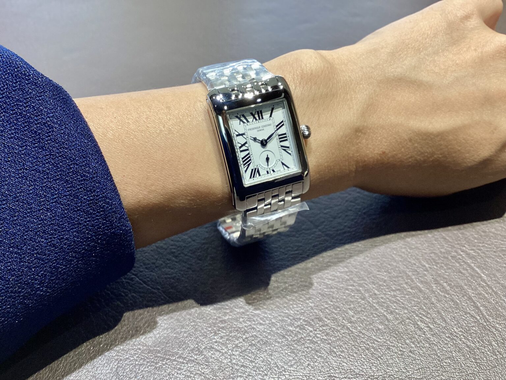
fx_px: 453
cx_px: 253
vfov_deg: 45.4
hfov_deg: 58.4
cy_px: 190
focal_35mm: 31
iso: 64
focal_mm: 3.3
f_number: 2.4
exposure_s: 1/50
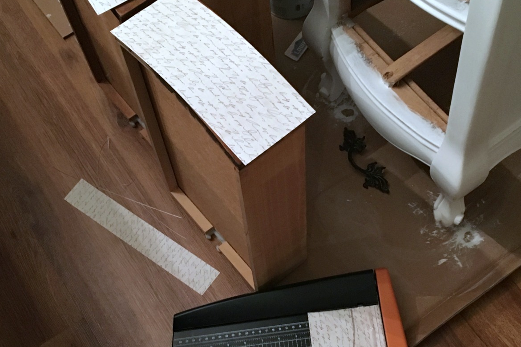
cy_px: 251
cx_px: 259
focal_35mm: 41
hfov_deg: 47.4
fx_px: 593
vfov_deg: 32.2
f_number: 2.2
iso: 200
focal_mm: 4.15
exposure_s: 1/15
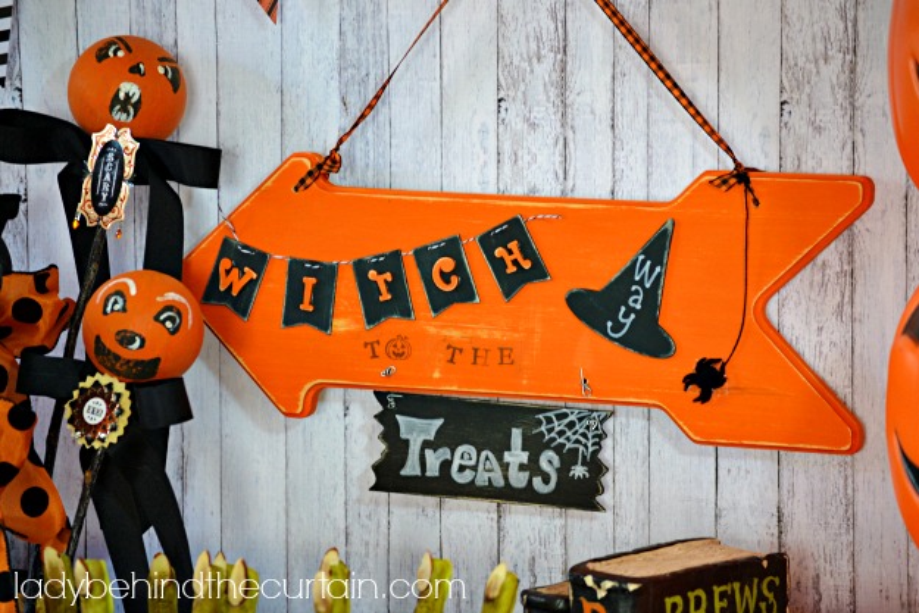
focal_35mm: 153
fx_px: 3906
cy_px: 306
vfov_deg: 9.0
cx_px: 460
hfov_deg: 13.4
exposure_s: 1/60
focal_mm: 102
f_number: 4.5
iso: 640
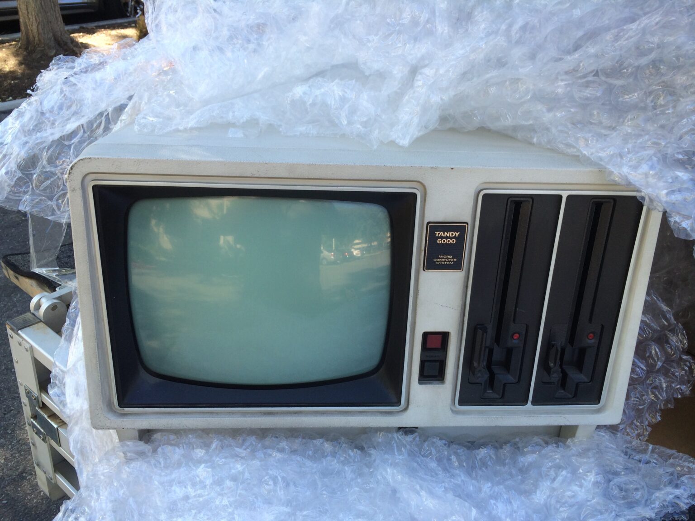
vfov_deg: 46.8
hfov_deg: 60.0
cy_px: 260
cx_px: 348
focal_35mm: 30
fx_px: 602
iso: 32
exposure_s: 1/178
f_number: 2.2
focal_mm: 4.12
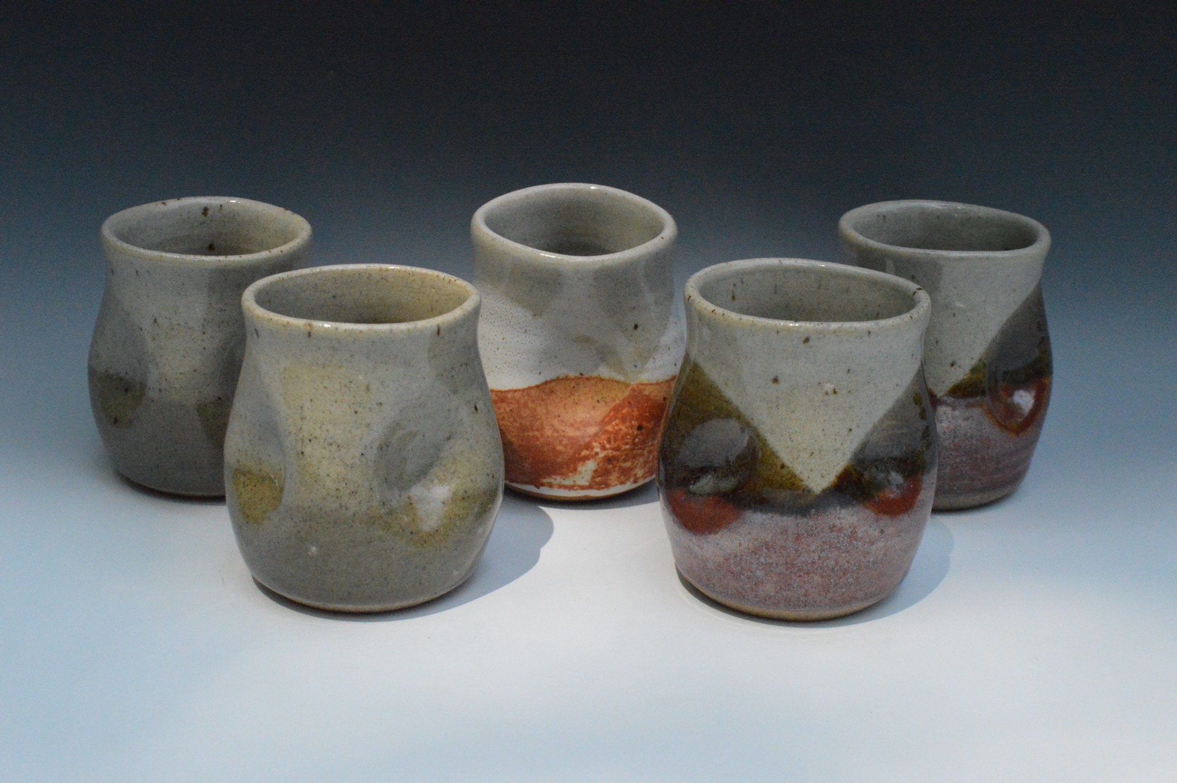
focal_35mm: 48
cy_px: 392
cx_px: 588
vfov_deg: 28.0
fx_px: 1568
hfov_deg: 41.1
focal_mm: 32
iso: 6400
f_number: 10
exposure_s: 1/4000
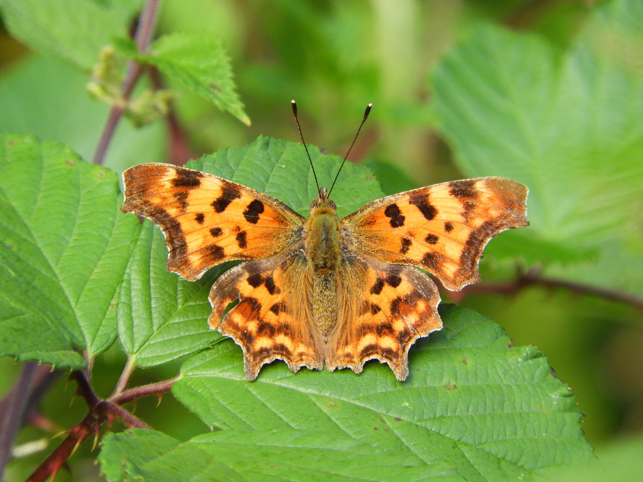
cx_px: 322
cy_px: 241
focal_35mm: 1200
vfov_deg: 1.2
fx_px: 22290
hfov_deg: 1.7
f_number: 6
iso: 400
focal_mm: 215
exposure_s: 1/100
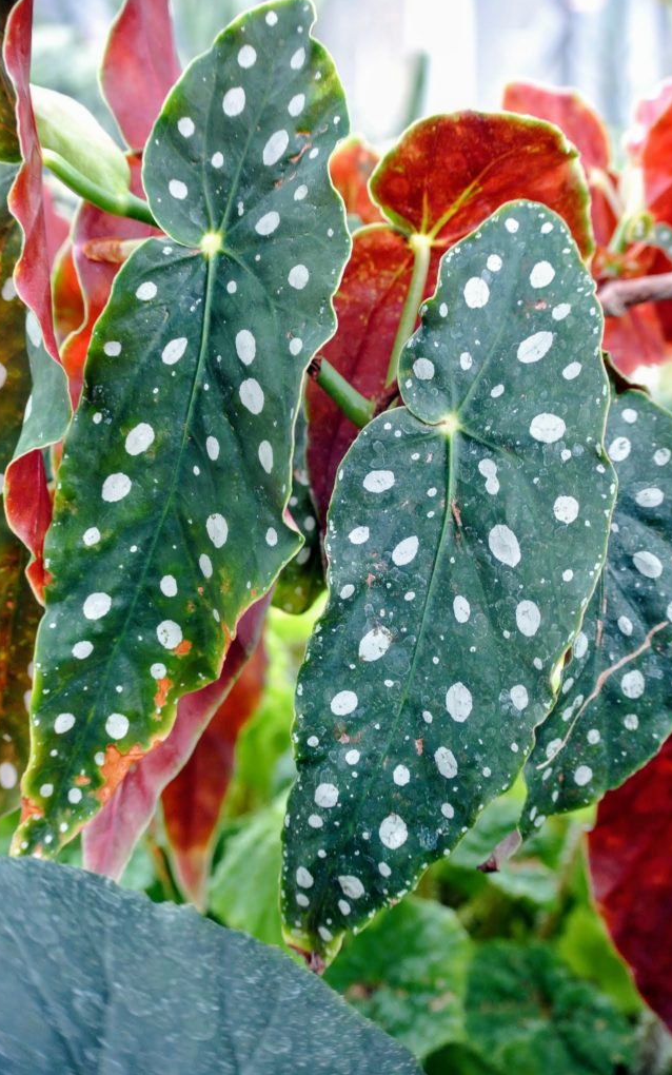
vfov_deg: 24.9
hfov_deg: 15.7
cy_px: 536
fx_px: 2431
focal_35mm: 83
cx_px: 356
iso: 400
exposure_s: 1/50
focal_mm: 30
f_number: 3.8
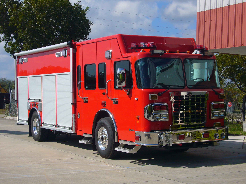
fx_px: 483
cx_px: 123
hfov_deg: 28.6
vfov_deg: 21.6
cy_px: 92
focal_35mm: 68
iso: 80
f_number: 9
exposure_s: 1/320
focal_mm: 11.2
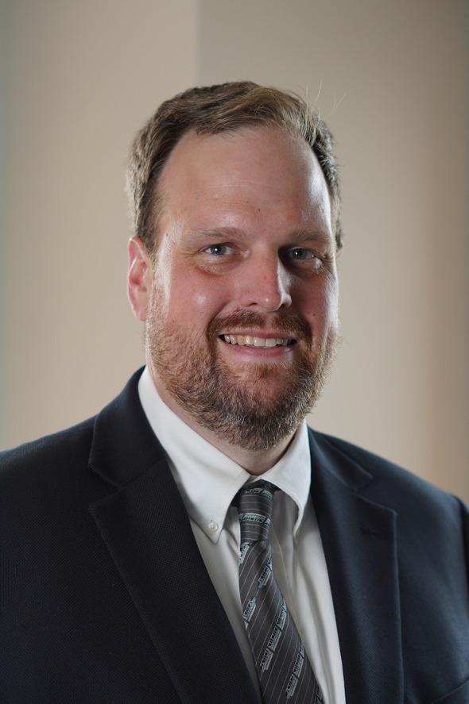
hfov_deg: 18.2
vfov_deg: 27.0
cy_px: 352
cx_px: 234
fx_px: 1468
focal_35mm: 75
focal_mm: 50
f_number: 2.5
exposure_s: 1/250
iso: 320
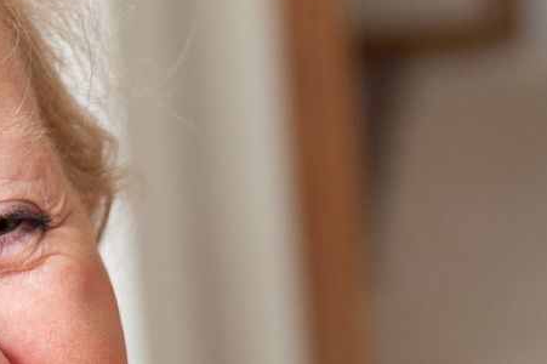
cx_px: 497
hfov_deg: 8.2
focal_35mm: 250
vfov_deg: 5.4
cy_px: 528
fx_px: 3796
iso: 200
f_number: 2.8
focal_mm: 44
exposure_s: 1/60
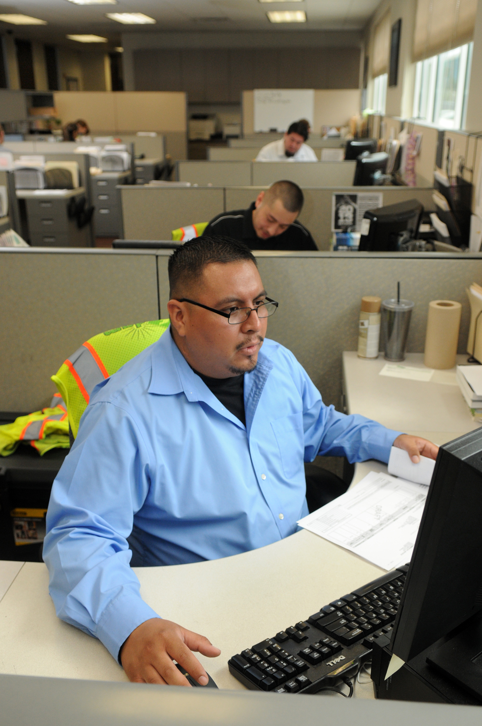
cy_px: 363
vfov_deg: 55.2
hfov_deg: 38.3
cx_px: 241
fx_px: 694
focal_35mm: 34
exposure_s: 1/200
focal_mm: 23
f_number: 3.5
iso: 640
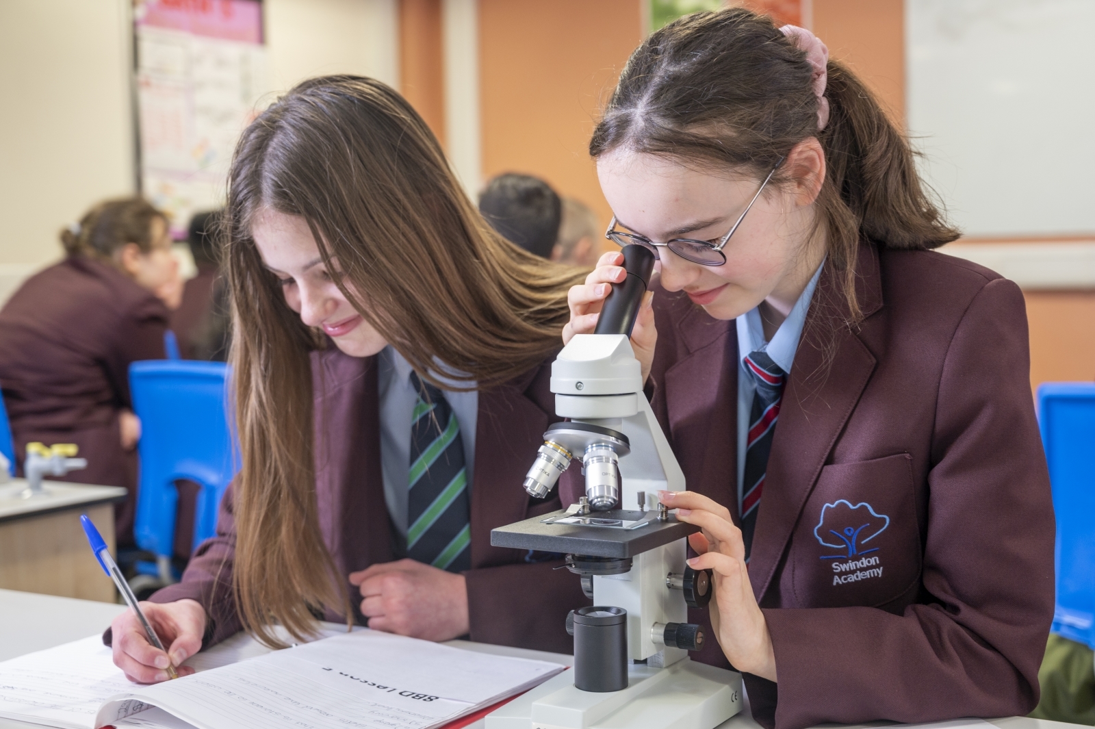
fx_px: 1490
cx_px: 548
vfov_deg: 27.5
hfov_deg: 40.4
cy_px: 364
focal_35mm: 49
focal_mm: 49
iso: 500
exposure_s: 1/30
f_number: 4
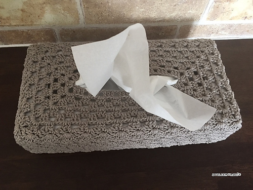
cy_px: 95
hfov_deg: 61.7
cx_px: 126
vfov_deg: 48.2
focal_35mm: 29
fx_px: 212
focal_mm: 4.15
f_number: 2.2
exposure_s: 1/30
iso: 160
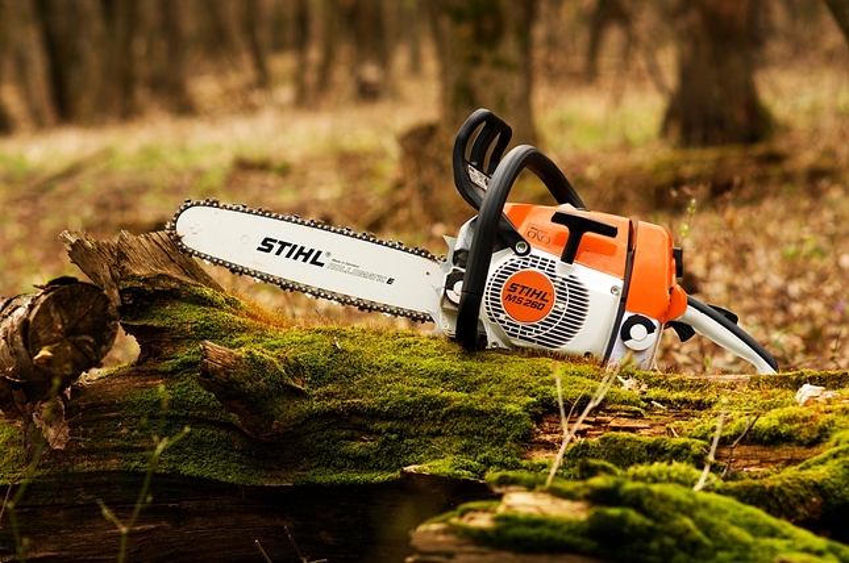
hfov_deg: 16.1
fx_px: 3002
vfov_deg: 10.7
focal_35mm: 128
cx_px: 424
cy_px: 282
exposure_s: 1/200
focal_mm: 85
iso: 200
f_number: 4
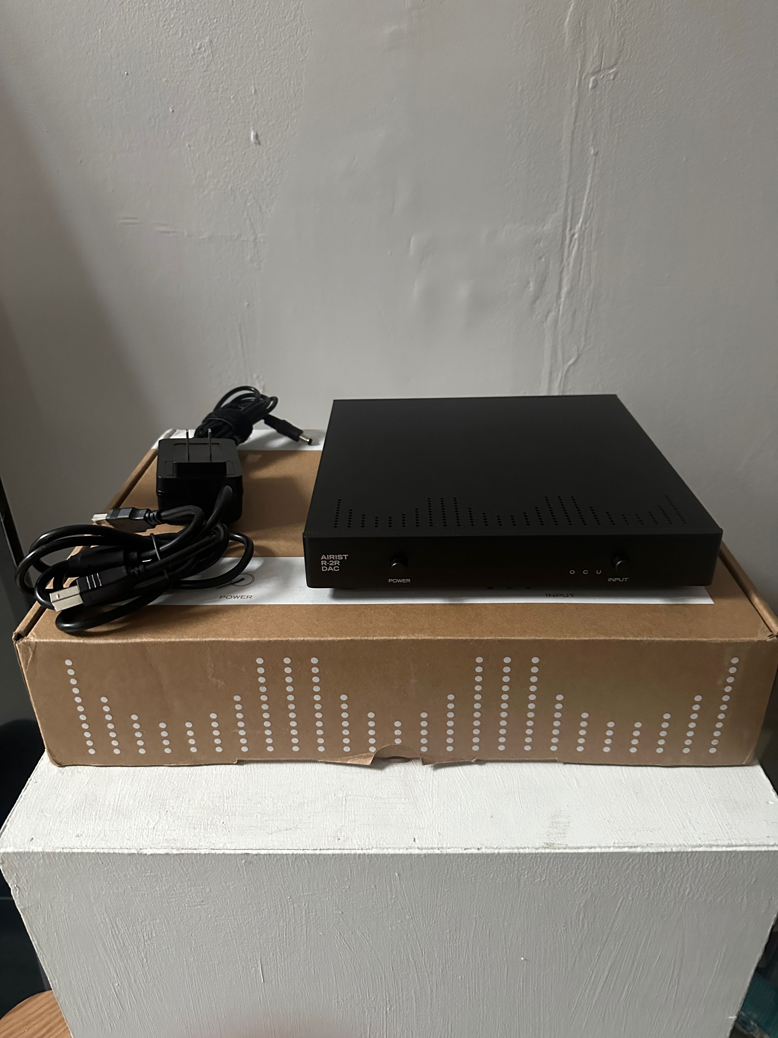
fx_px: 719
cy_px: 519
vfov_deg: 71.6
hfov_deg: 56.8
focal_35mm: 24
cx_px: 389
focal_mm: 6.86
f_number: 1.78
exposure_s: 1/50
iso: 1000
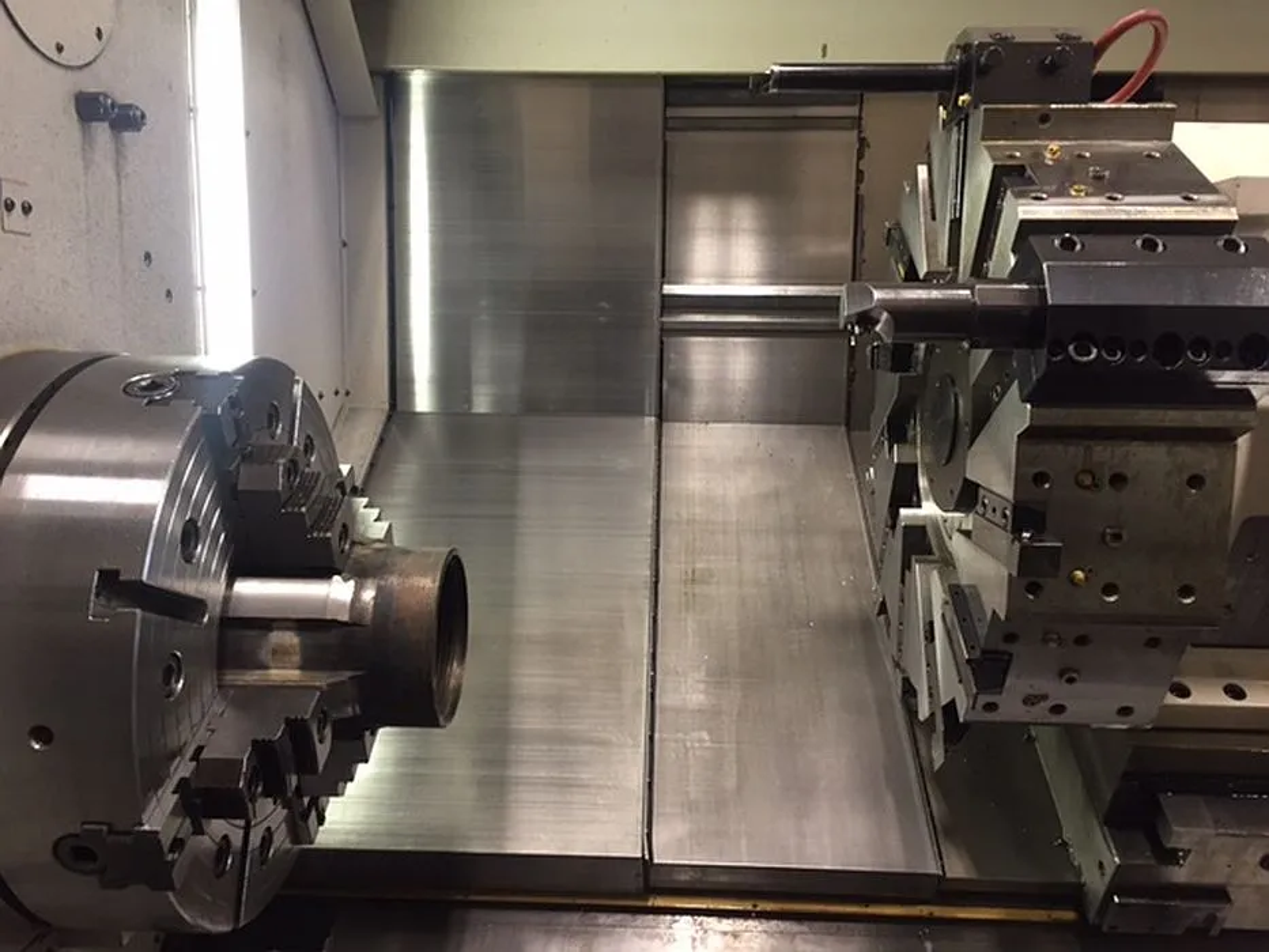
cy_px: 476
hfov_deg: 61.7
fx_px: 1063
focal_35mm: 29
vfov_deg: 48.2
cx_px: 634
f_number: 2.2
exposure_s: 1/30
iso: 100
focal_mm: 4.15
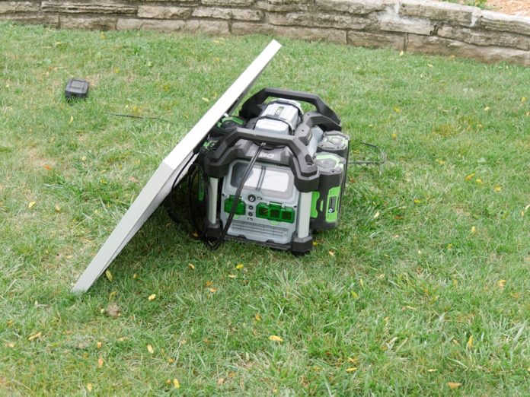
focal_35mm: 64
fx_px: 980
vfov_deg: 22.9
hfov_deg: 30.3
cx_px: 265
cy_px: 198
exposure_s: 1/80
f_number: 4.4
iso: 320
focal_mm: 32
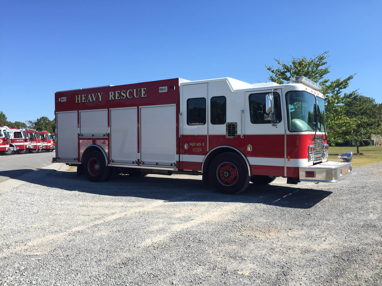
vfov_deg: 48.2
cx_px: 191
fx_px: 320
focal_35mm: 29
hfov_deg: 61.7
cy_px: 143
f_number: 2.2
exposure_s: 1/1041
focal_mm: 4.15
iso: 32
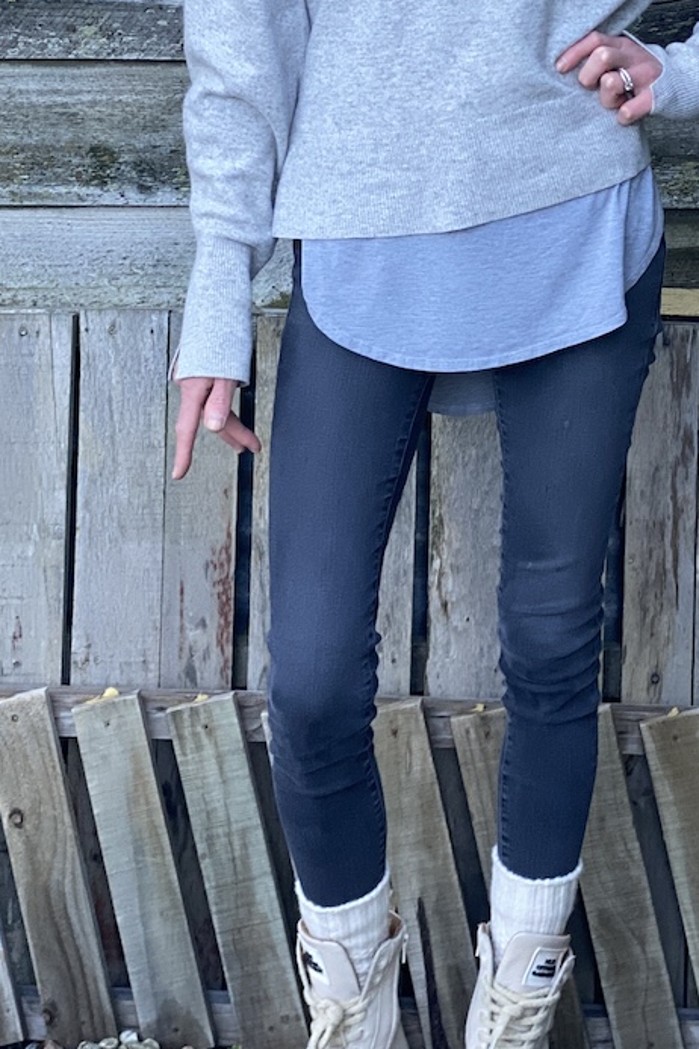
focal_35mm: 104
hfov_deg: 13.1
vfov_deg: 19.2
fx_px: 3029
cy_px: 74
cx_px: 536
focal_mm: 6
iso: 125
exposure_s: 1/122
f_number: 2
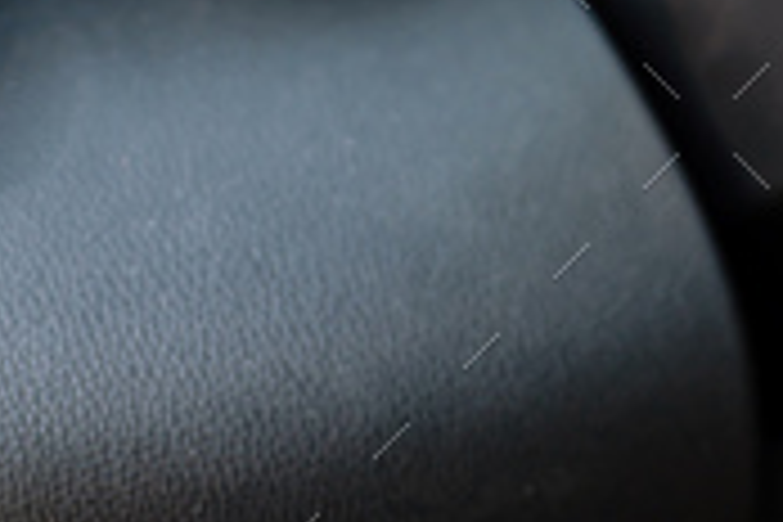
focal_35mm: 663
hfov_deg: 3.1
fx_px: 14419
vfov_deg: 2.1
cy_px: -340
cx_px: 684
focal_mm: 195
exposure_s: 1/160
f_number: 3.5
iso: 200
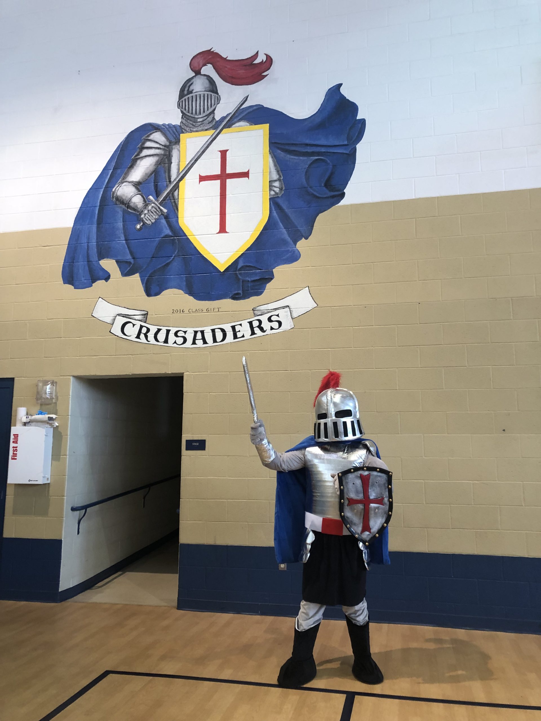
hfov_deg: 49.7
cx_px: 270
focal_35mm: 28
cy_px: 360
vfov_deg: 63.4
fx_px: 583
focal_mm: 3.99
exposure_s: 1/15
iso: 40
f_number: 1.8
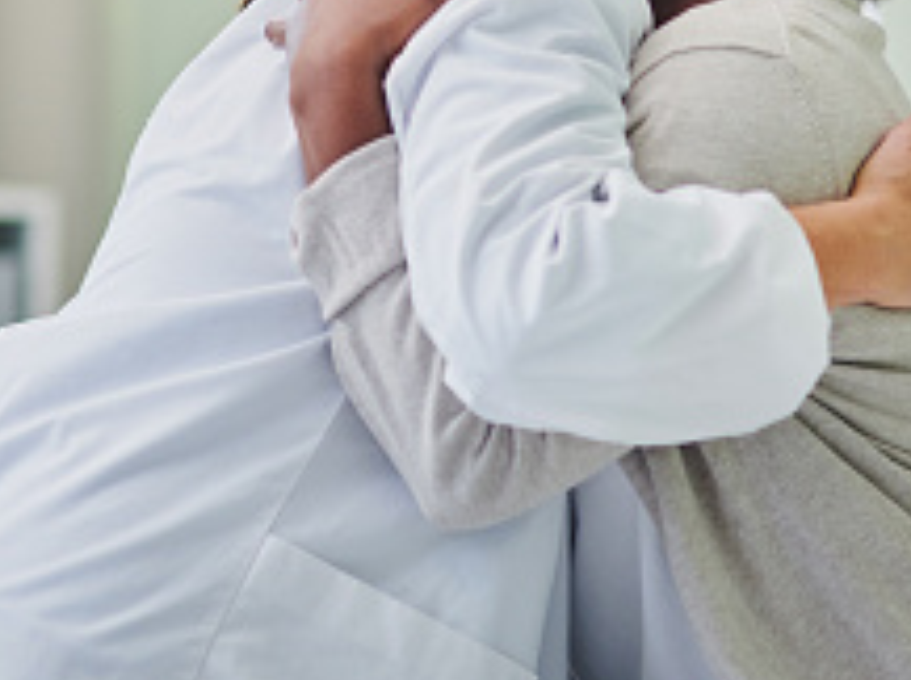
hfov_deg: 10.3
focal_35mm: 192
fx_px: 5045
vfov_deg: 7.7
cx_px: 178
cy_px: 44
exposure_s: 1/200
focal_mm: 85
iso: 320
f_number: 2
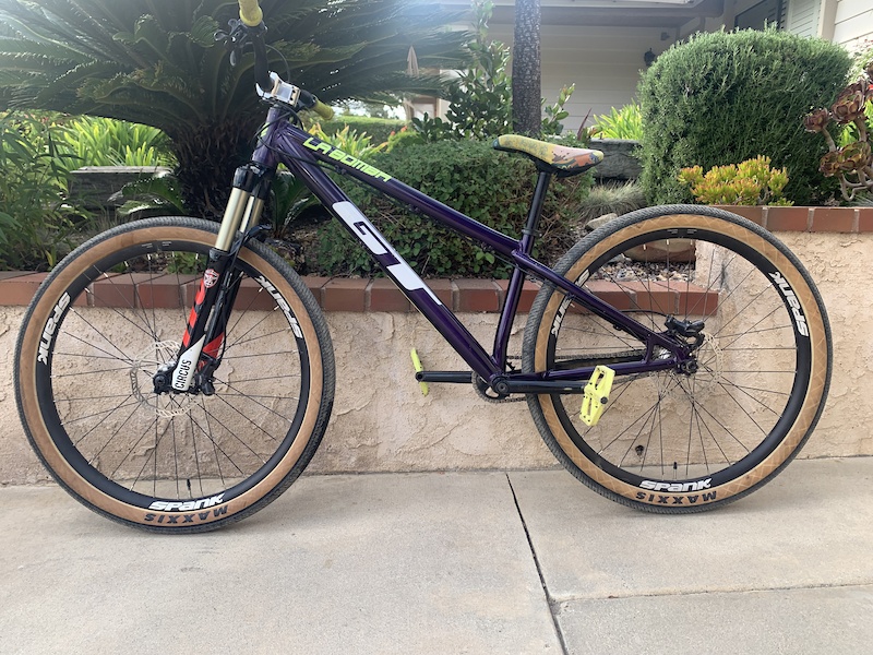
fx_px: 656
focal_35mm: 26
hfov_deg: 67.3
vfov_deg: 53.1
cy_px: 328
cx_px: 436
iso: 25
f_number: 1.8
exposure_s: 1/267
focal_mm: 4.25
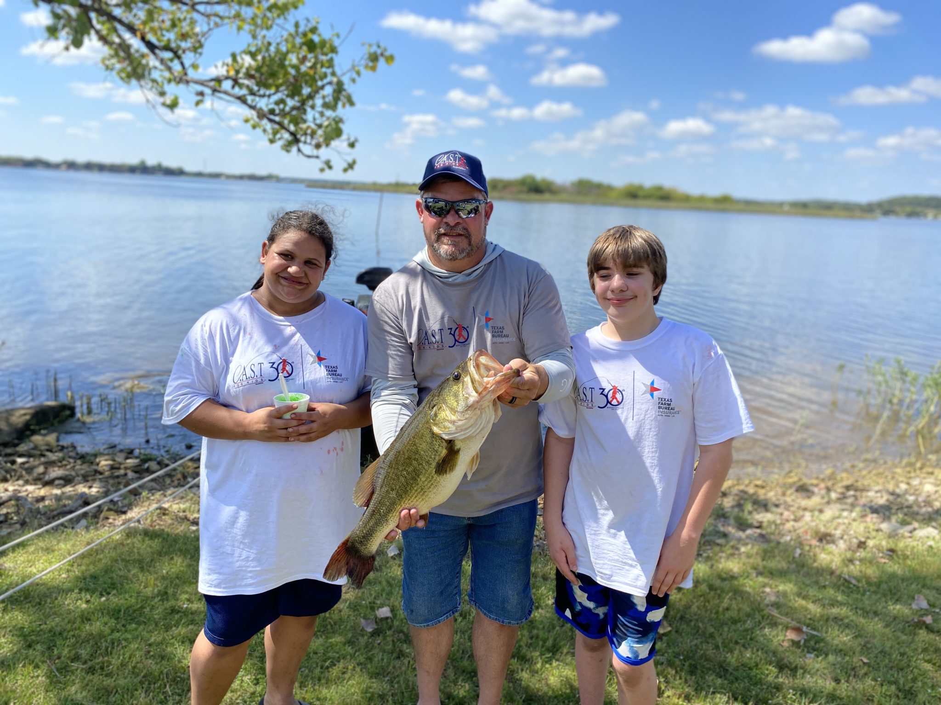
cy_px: 352
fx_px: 707
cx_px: 470
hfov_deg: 67.3
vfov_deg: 53.1
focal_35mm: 26
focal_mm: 4.25
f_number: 1.8
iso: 32
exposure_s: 1/2410
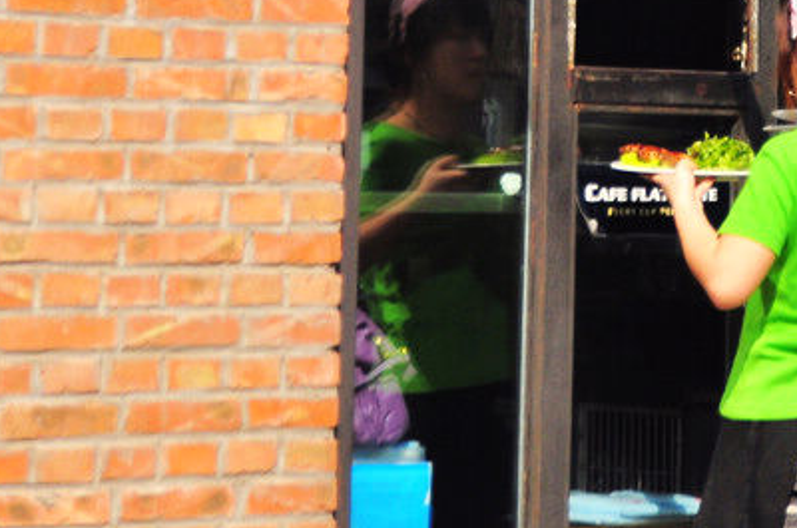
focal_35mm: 225
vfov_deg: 6.0
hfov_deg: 9.2
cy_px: -191
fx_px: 4971
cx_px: 548
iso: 200
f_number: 3.3
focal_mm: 50
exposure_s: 1/3000
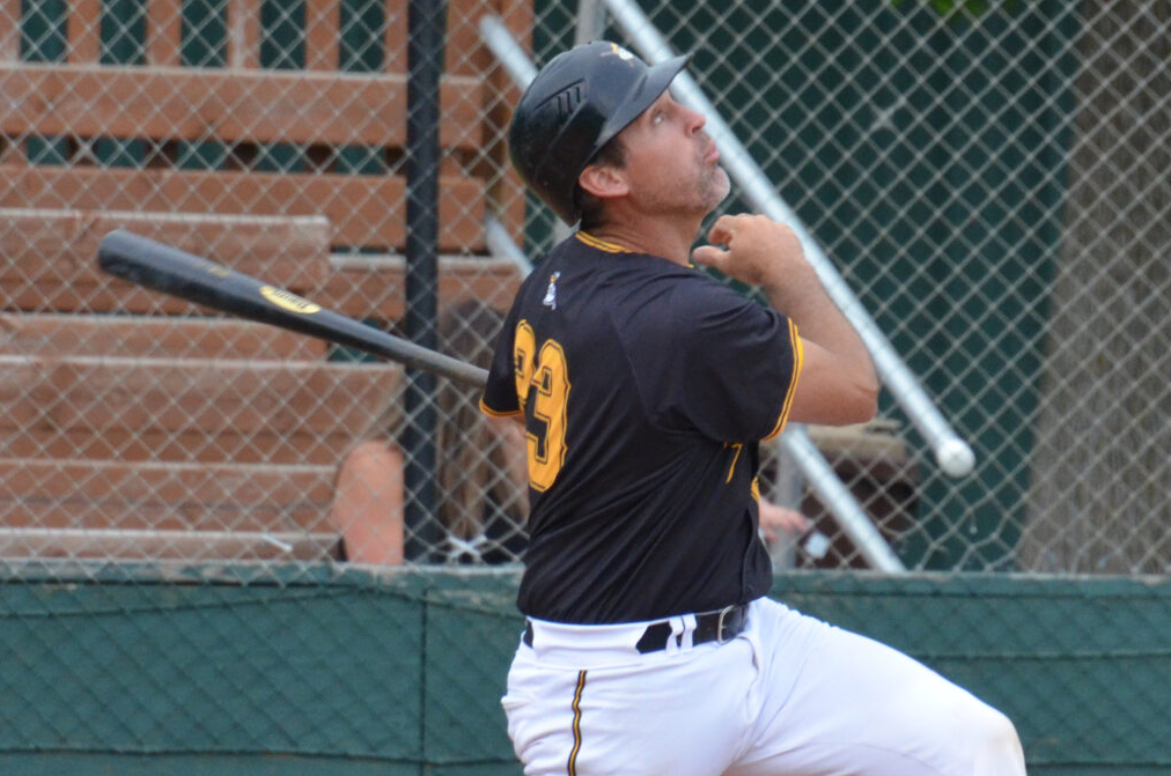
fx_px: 36952
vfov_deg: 1.2
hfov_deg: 1.8
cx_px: 636
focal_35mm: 1138
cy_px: 286
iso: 1400
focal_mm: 300
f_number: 6.3
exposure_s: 1/500
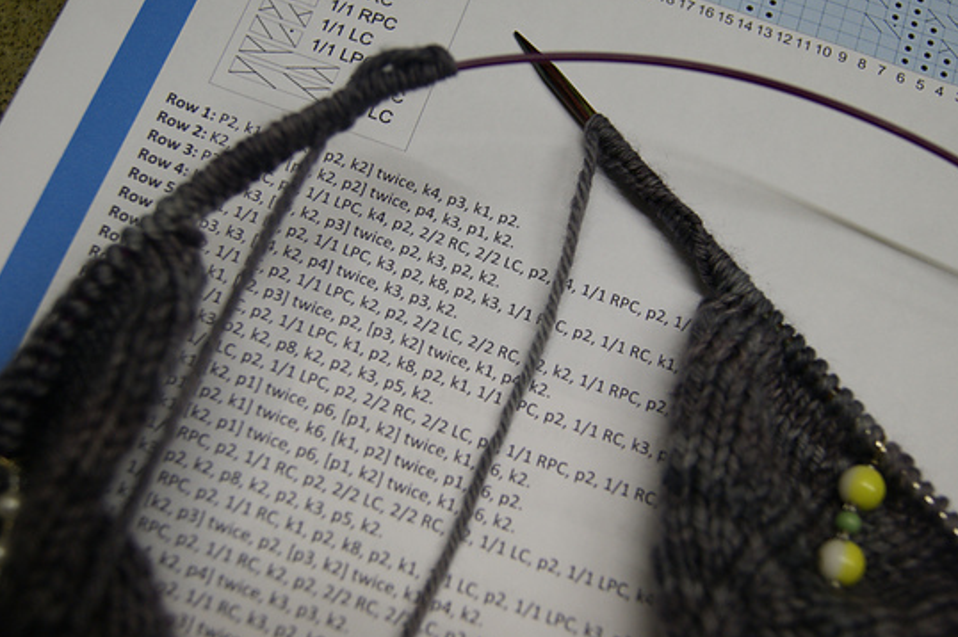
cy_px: 313
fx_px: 1330
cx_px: 500
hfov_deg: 39.6
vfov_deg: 27.0
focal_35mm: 50
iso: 250
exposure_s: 1/50
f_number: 4.5
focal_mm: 28
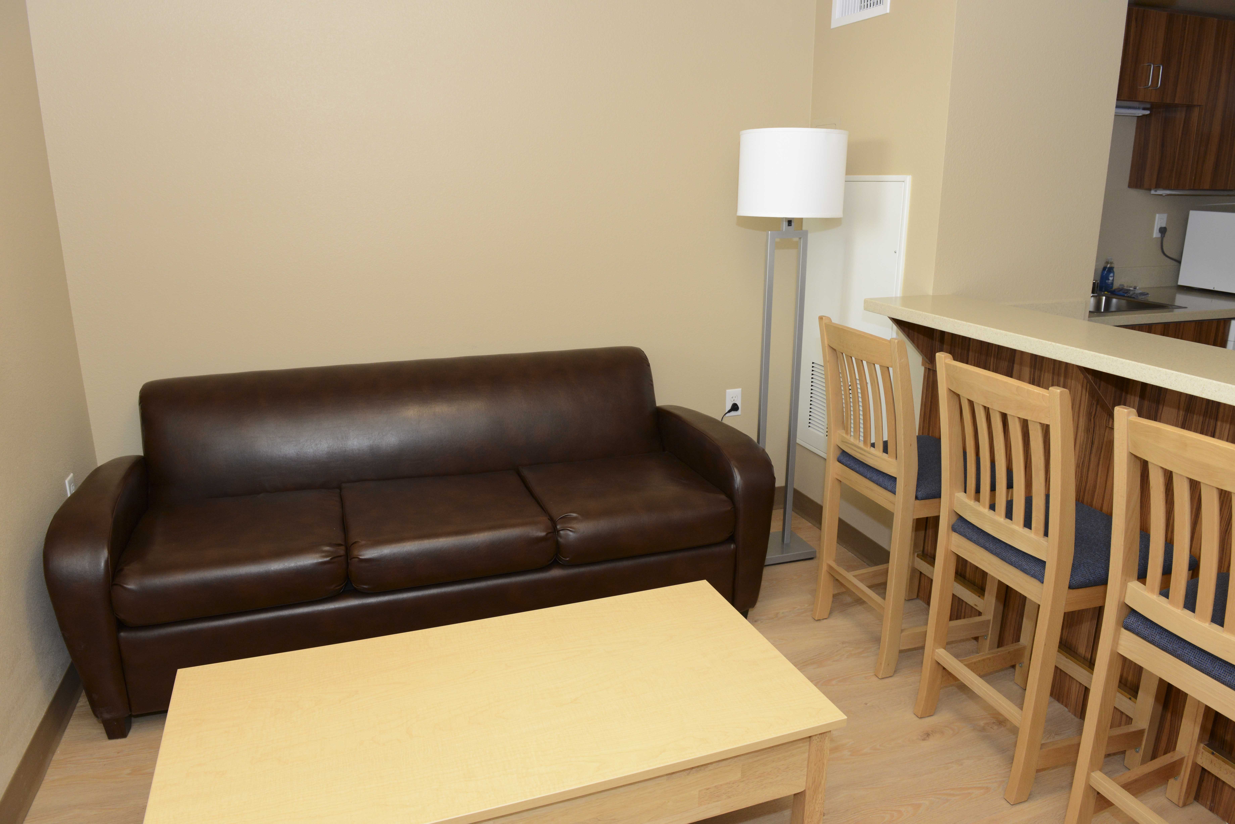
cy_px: 412
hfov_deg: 73.7
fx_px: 824
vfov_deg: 53.2
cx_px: 618
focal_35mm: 24
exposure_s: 1/60
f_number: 8
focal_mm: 24
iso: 1600
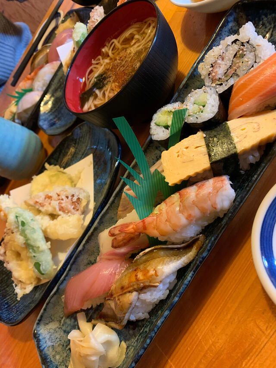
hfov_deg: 53.1
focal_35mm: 26
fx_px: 276
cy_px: 184
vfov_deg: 67.3
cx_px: 138
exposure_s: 1/30
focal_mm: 4.25
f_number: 1.8
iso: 400
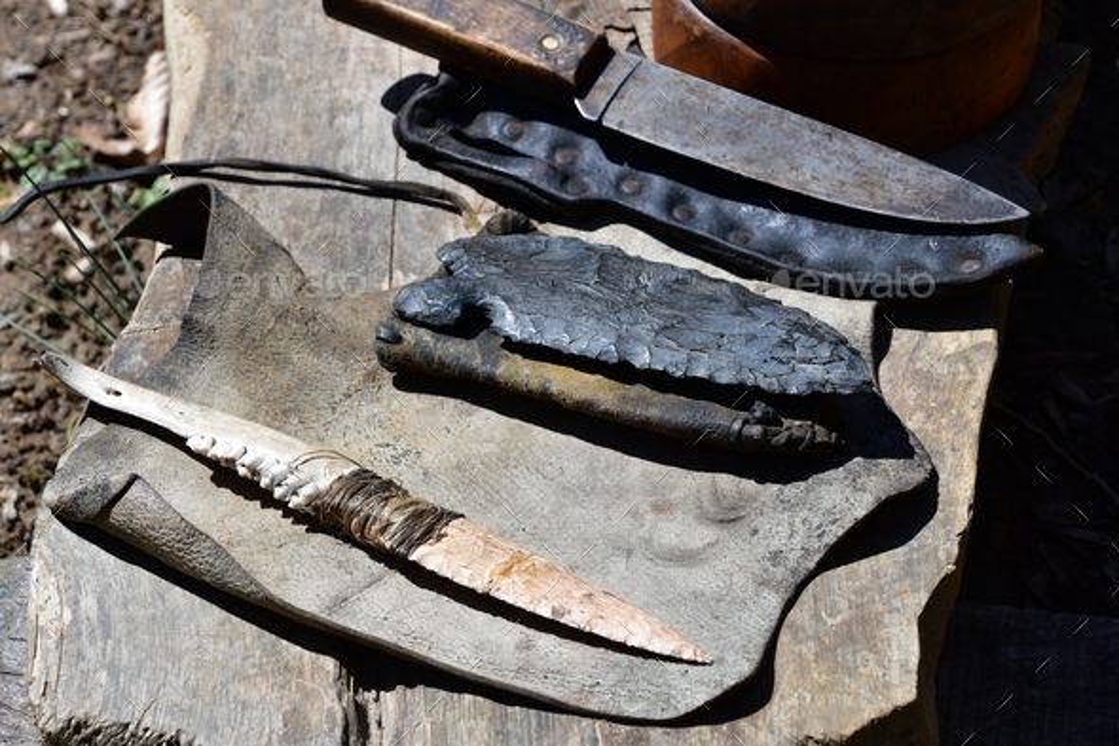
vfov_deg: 9.6
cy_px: 373
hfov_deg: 14.4
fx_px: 4428
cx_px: 560
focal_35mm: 142
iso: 250
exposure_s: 1/400
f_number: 10
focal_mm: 95
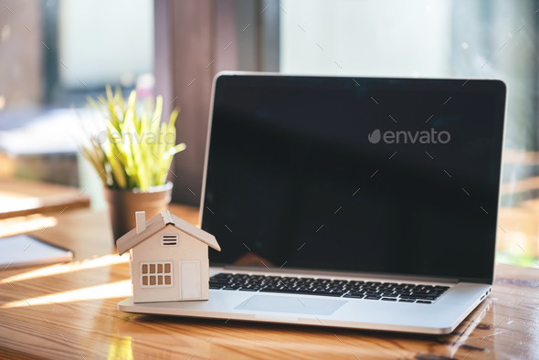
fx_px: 1797
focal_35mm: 120
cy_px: 180
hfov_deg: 17.1
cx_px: 270
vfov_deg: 11.4
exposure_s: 1/200
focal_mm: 120
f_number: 2.8
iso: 250
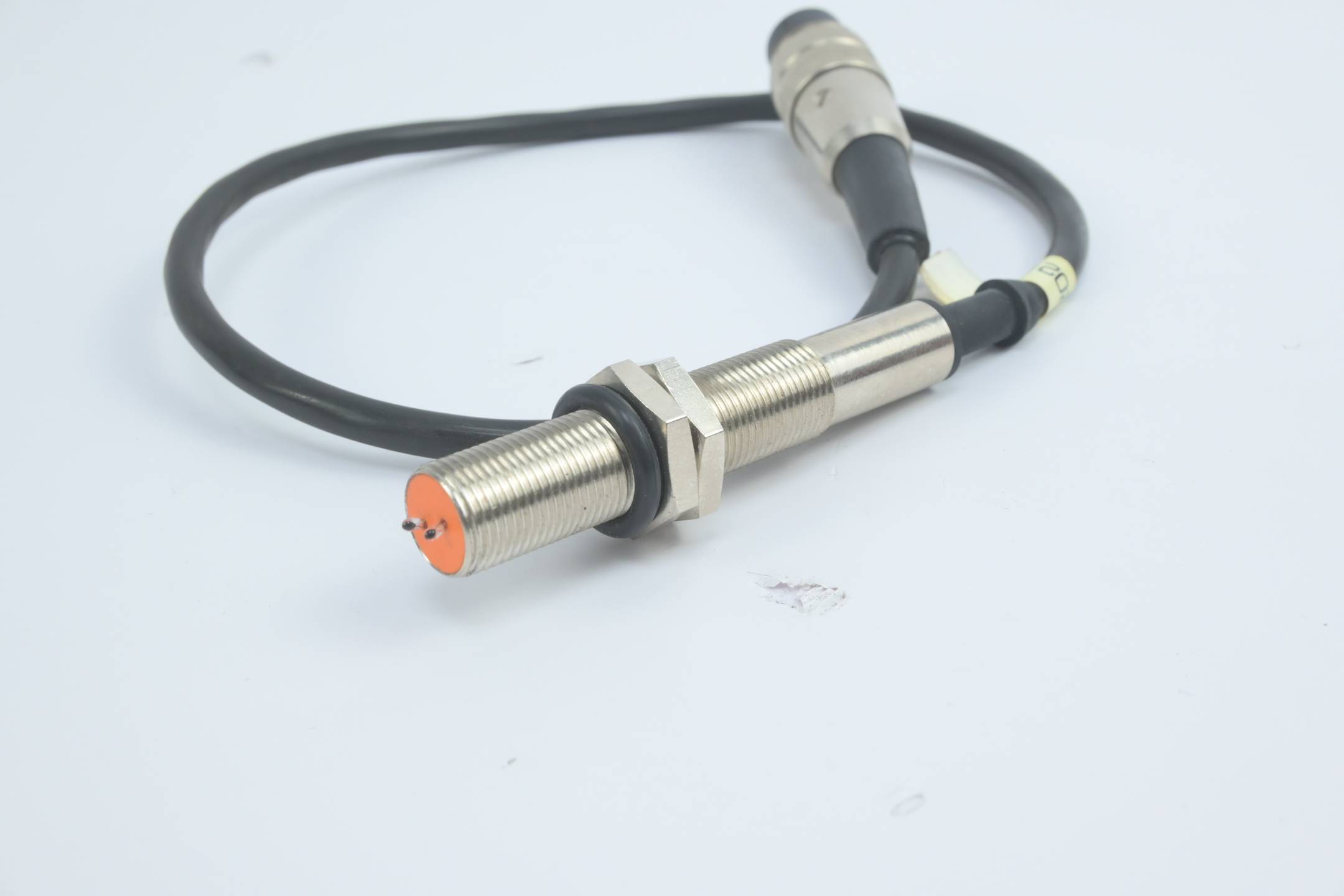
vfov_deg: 31.9
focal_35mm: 42
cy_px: 448
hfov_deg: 46.4
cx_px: 672
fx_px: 1568
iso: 800
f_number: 11
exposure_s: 1/60
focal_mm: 28
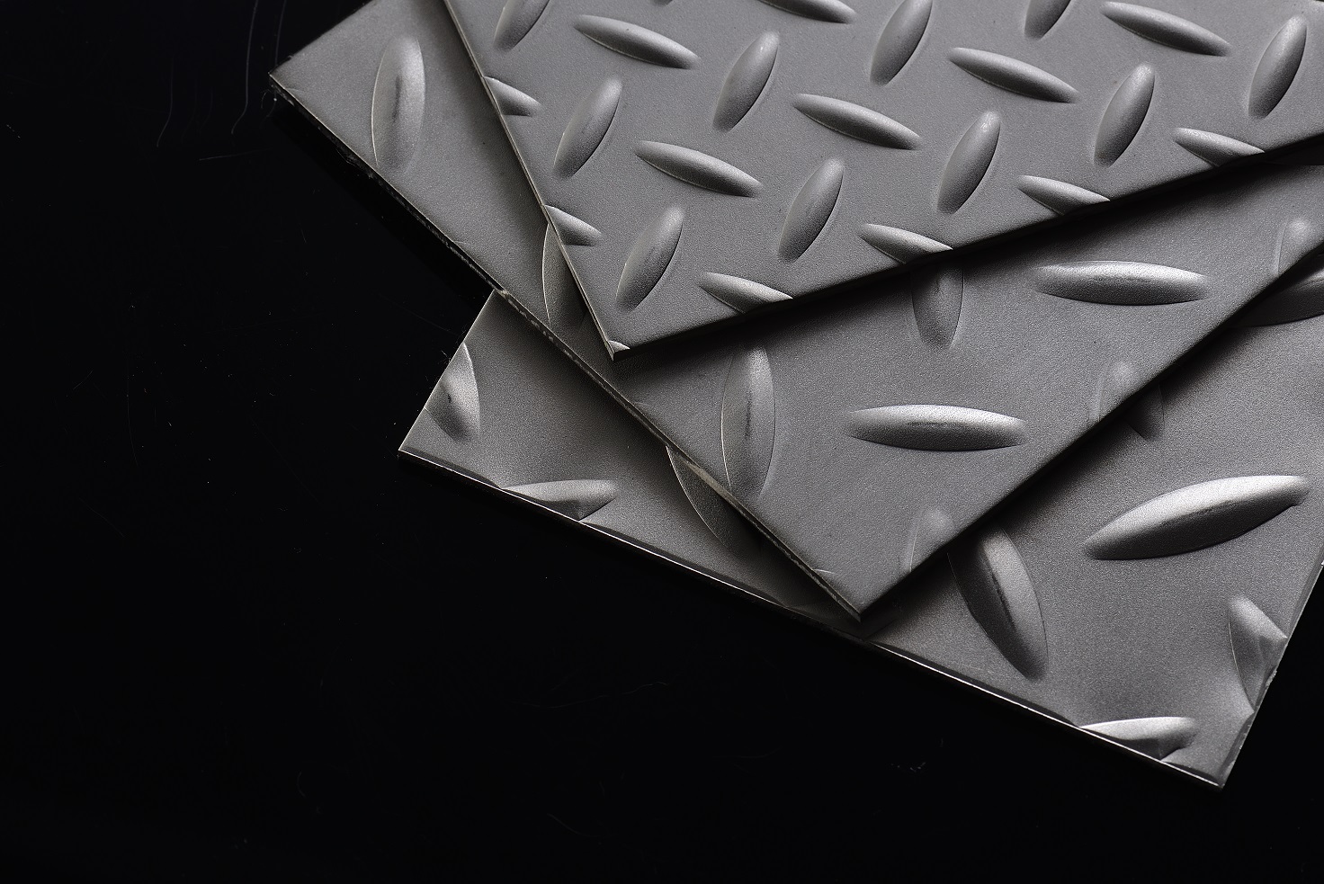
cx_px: 662
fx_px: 3863
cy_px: 442
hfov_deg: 19.4
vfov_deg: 13.1
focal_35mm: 105
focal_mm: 105
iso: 100
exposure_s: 1/200
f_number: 14
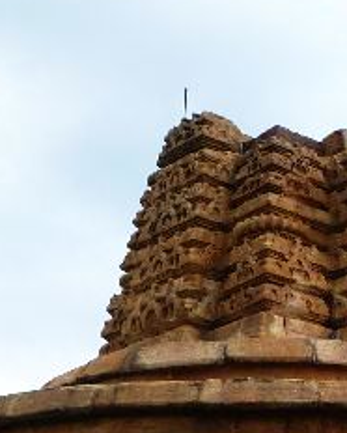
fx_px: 1551
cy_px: 491
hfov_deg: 12.3
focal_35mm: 121
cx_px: 470
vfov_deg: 15.4
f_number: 3.7
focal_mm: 6.9
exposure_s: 1/125
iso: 80
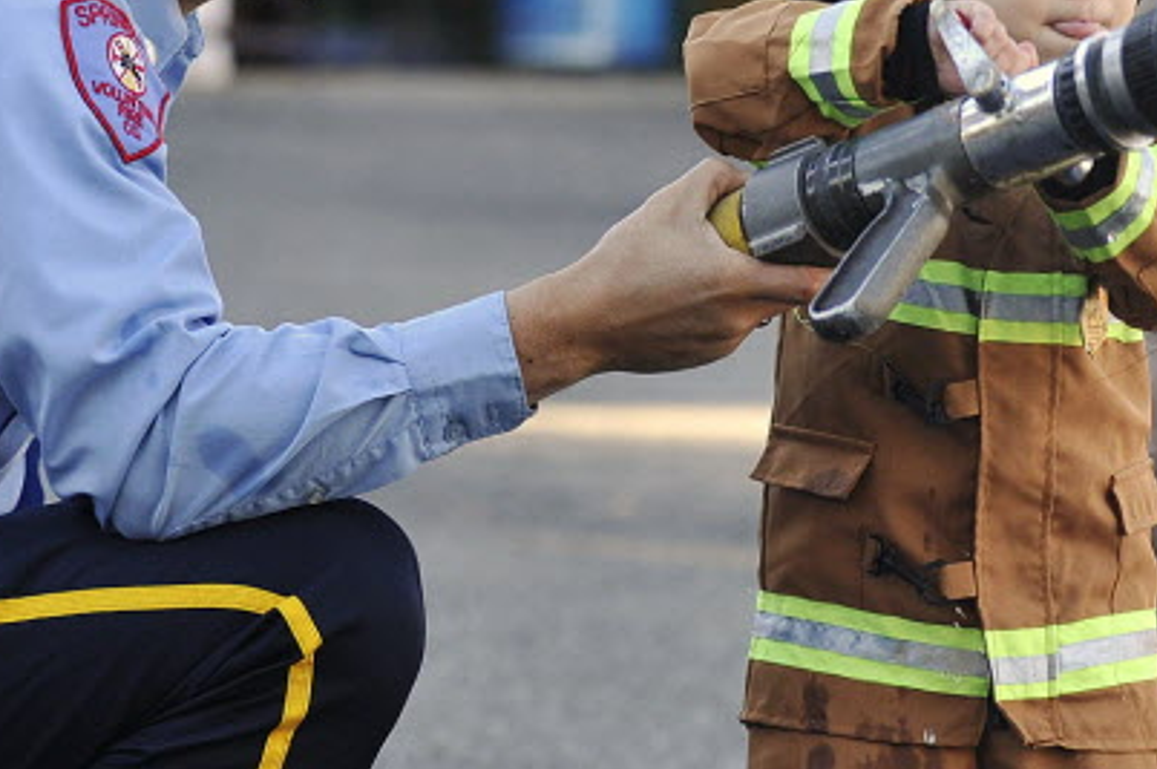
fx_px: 7030
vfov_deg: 6.3
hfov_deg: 9.4
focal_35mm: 219
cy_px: 482
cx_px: 648
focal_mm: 86
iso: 400
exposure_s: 1/400
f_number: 4
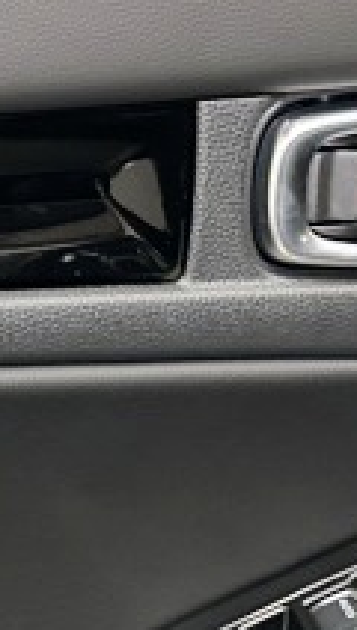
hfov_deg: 9.6
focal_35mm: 126
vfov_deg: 16.7
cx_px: 18
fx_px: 2110
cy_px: 609
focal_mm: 6.86
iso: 640
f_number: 1.78
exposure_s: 1/40
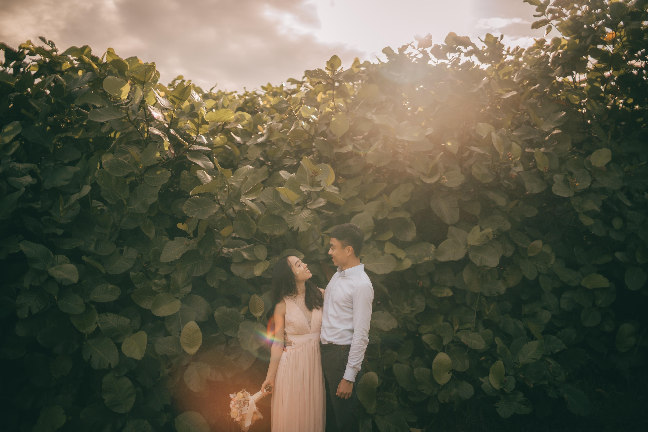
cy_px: 216
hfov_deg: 54.4
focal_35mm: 35
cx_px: 324
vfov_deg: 37.9
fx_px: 630
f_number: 1.4
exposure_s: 1/6400
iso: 160
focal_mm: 35
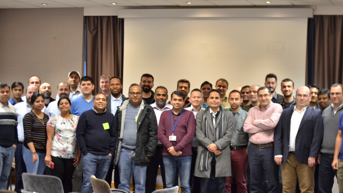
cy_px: 105
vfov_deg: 14.0
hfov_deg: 24.6
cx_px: 172
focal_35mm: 87
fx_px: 787
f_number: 4
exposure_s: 1/30
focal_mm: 55
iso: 1250
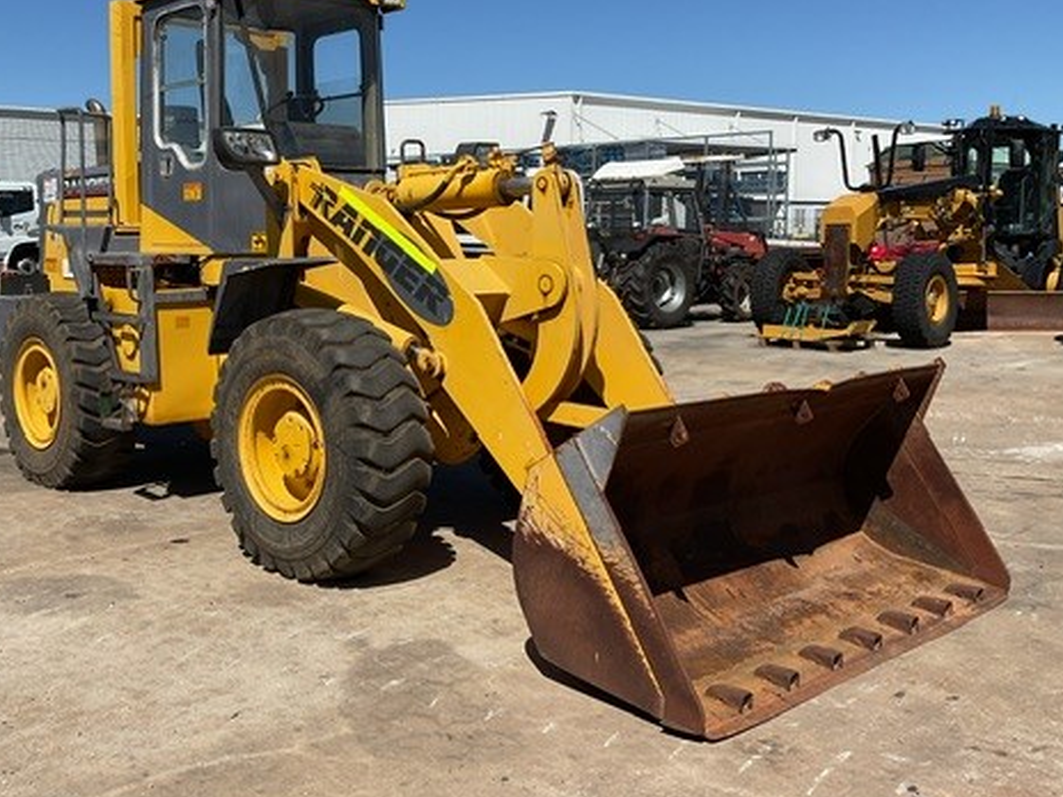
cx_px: 410
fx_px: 1228
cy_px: 344
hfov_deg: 46.5
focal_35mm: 40
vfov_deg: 35.9
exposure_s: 1/3125
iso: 16
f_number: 1.8
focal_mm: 3
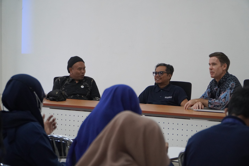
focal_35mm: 96
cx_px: 124
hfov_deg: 21.2
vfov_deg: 14.3
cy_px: 83
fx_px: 664
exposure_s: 1/160
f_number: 4
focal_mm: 64
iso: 2500
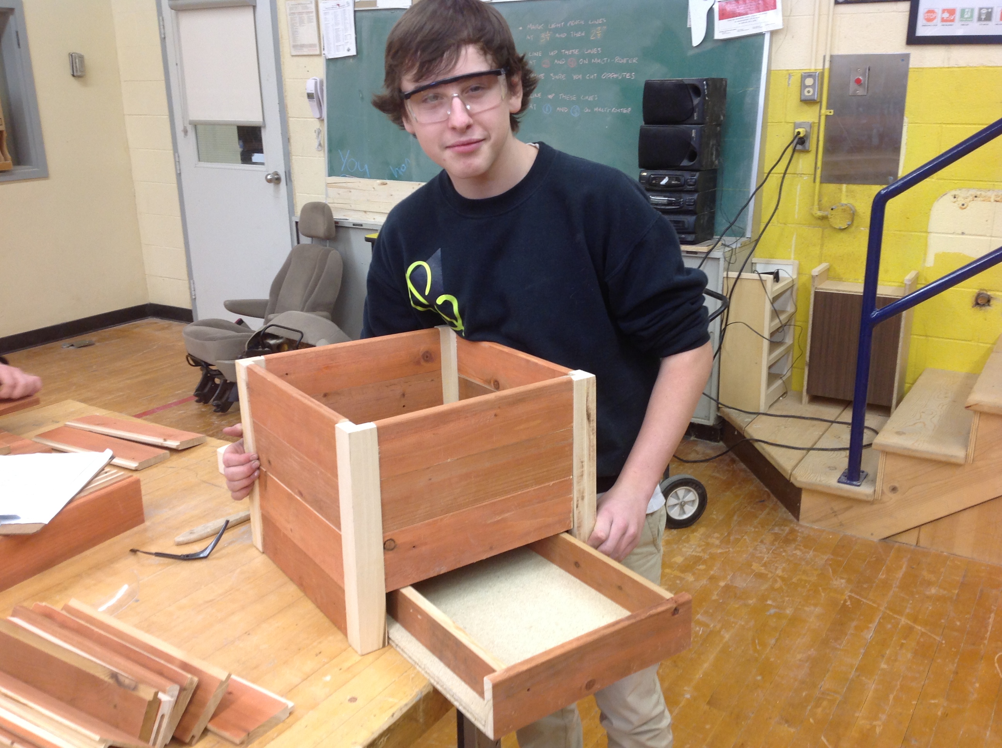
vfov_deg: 40.6
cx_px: 501
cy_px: 374
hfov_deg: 52.7
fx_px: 1012
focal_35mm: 35
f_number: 2.4
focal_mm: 4.28
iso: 80
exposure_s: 1/15
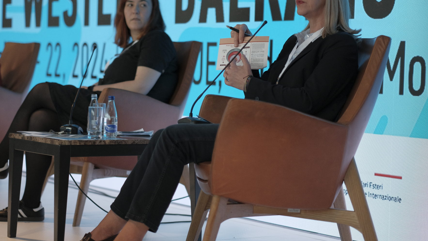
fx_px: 1158
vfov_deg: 11.9
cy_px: 110
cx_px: 213
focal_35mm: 102
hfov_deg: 20.9
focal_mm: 56
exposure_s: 1/2000
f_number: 1.2
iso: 800
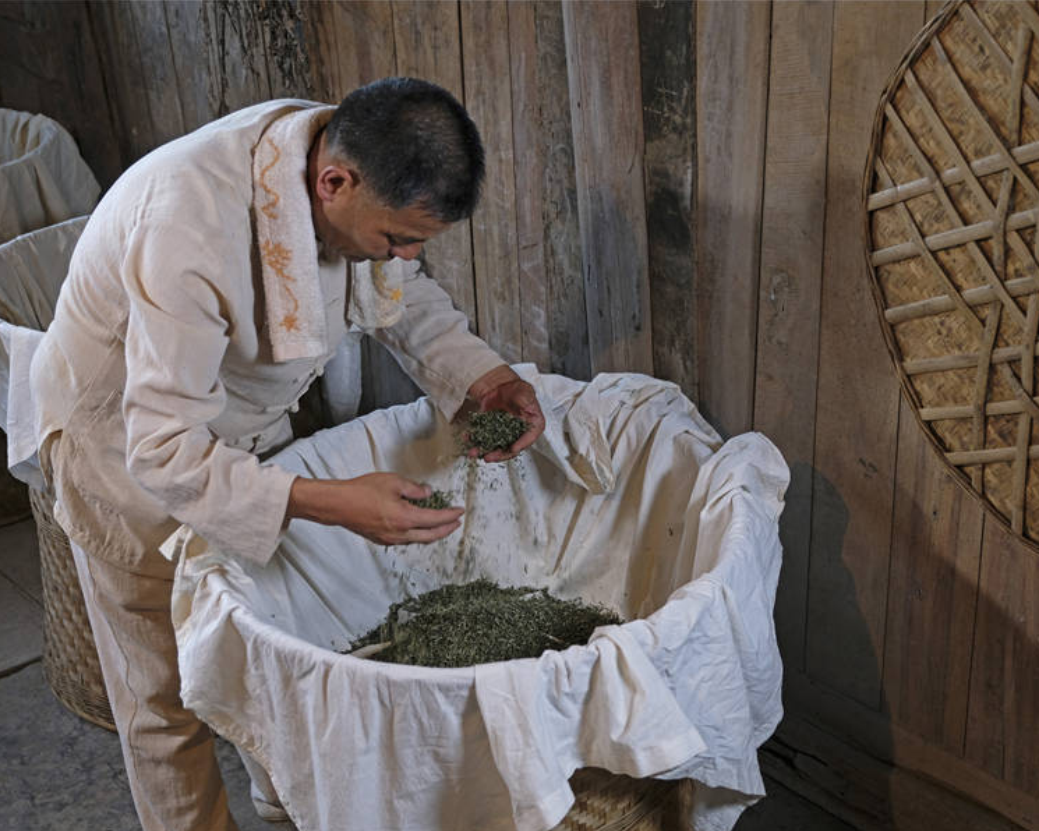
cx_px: 601
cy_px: 417
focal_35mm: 51
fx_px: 1568
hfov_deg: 36.6
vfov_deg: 29.7
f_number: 2.8
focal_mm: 30.2
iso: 800
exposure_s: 1/160
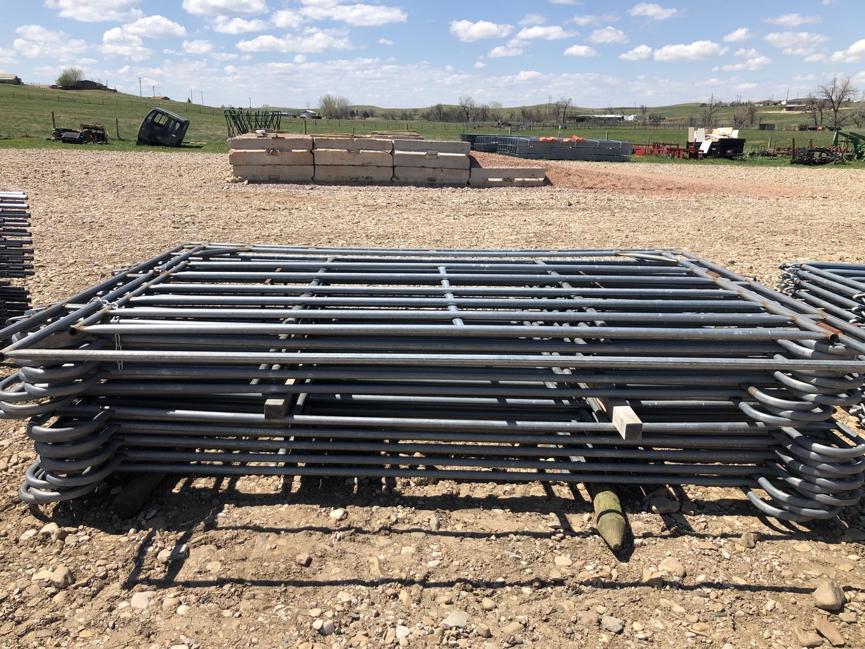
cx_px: 432
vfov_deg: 49.8
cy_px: 324
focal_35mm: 28
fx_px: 700
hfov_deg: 63.4
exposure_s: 1/1845
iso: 20
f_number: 1.8
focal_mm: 3.99
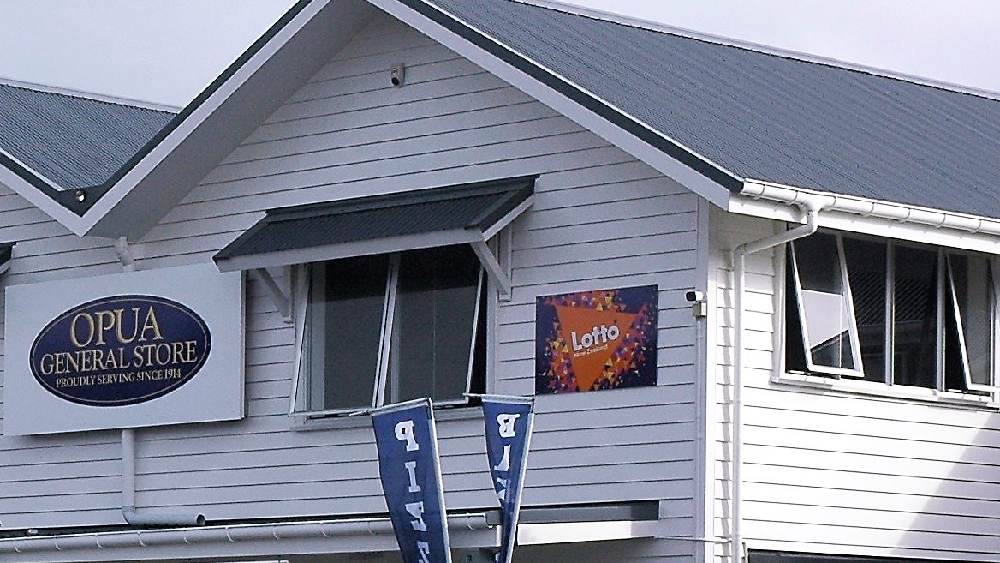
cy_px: 522
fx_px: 3079
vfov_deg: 10.4
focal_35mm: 116
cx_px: 149
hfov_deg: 18.2
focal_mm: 35
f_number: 11
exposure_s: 1/400
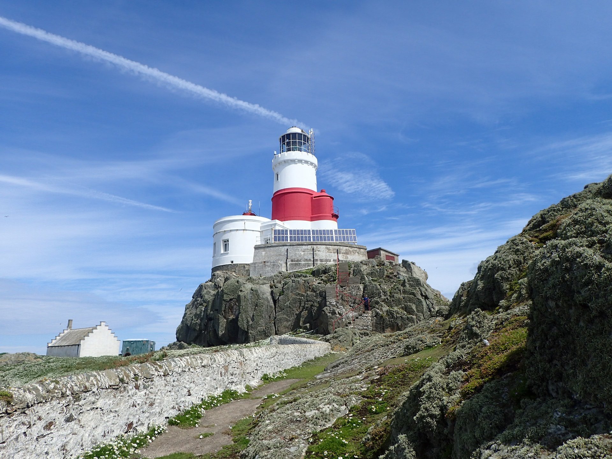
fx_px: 442
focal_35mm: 25
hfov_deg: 69.4
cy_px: 230
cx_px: 306
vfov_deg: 54.9
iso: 100
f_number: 8
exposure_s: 1/250
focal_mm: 4.5
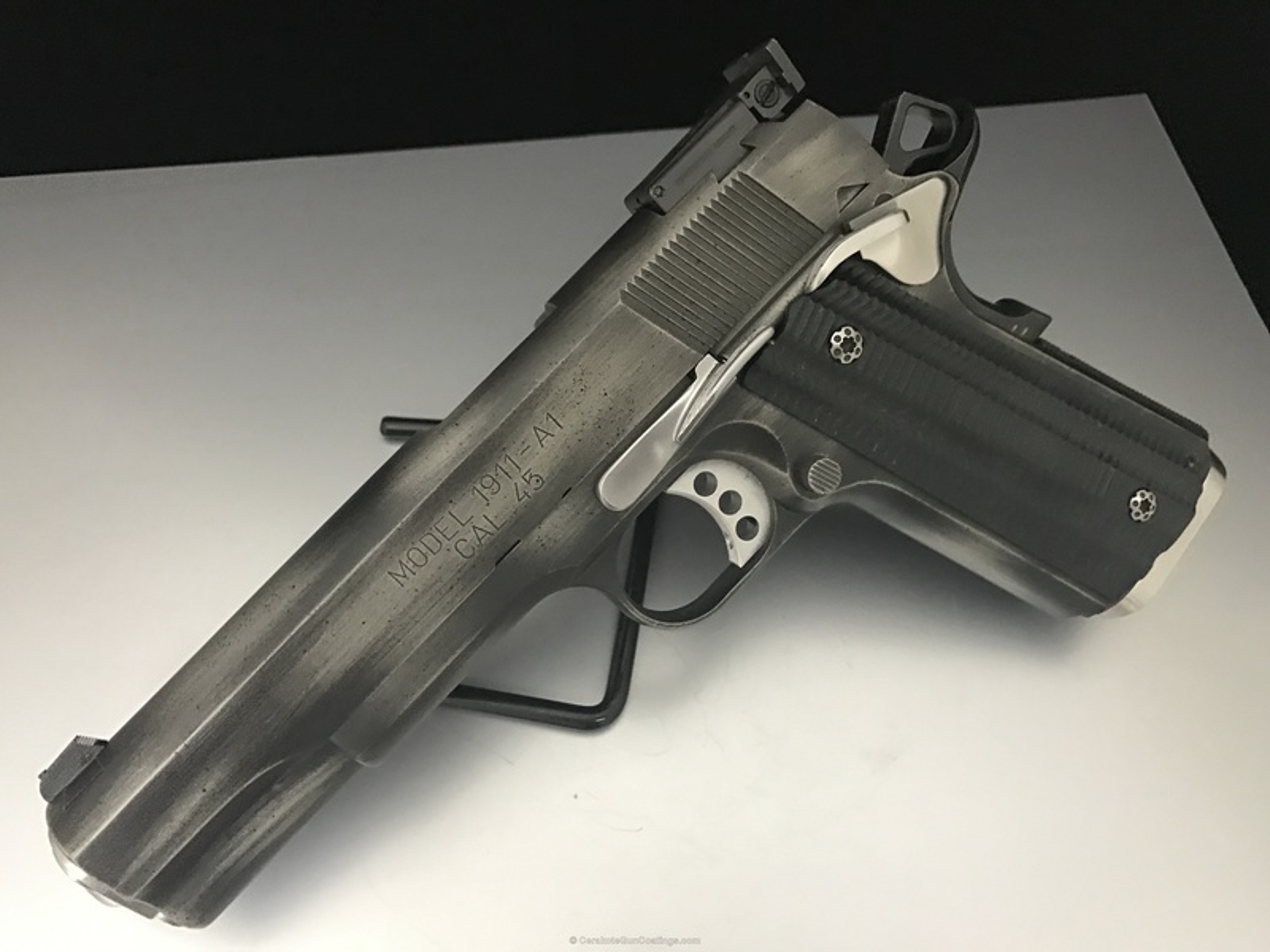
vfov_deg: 49.7
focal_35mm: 28
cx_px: 635
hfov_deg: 63.4
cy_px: 476
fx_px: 1027
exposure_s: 1/12
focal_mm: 3.99
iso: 100
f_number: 1.8
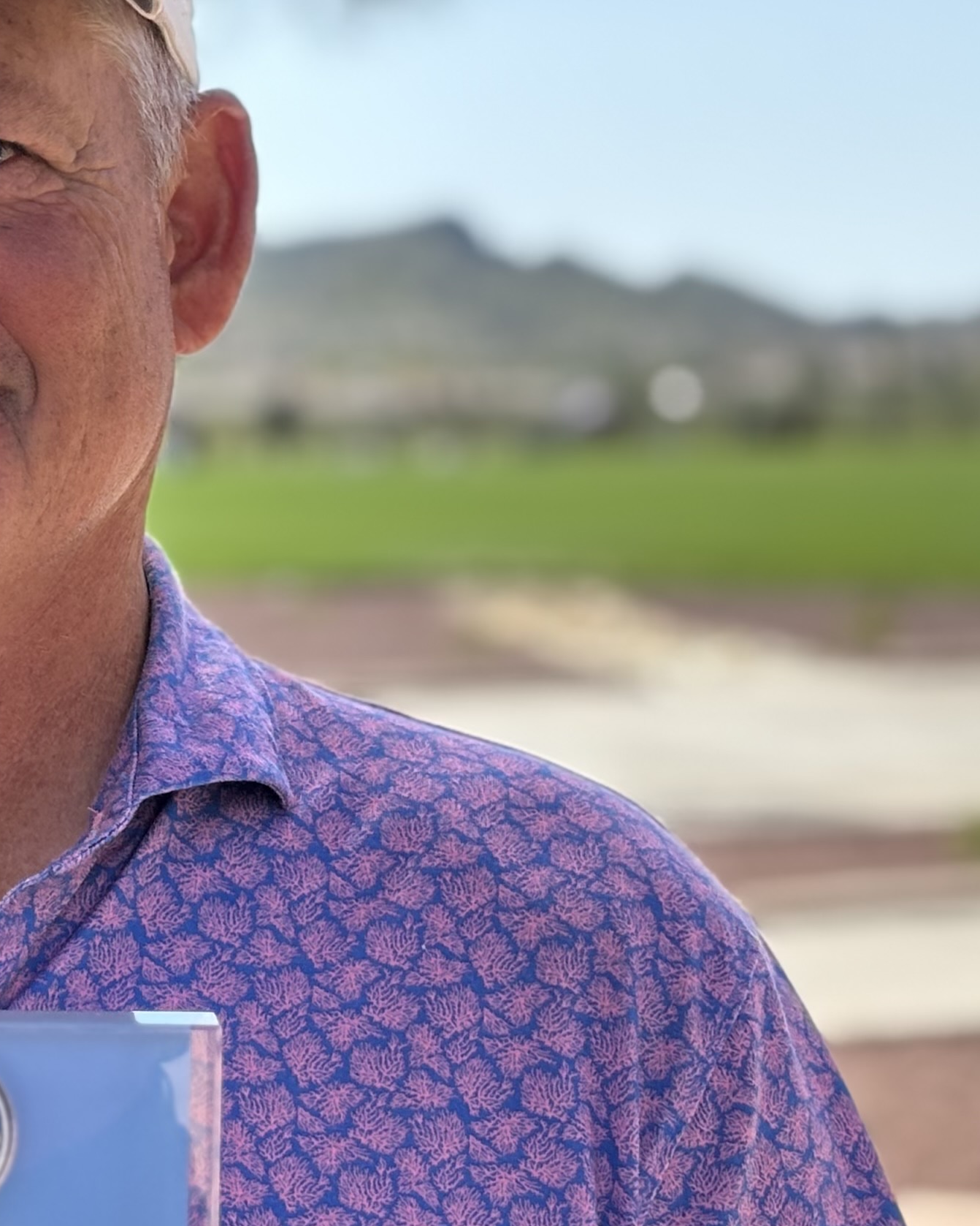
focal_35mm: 122
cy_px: 567
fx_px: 4422
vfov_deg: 15.8
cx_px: -162
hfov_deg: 12.4
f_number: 1.6
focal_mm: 5.96
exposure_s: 1/1233
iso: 32
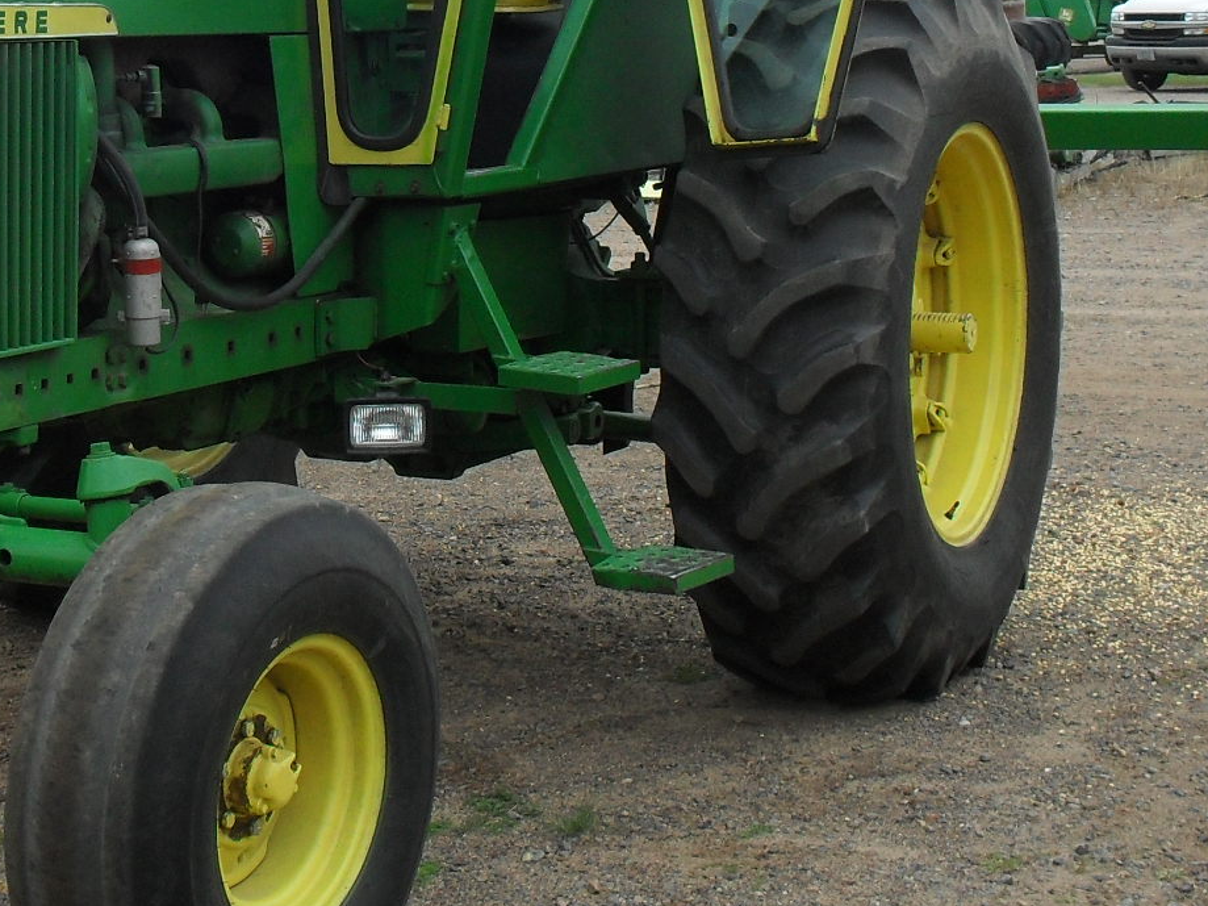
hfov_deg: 24.7
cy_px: 47
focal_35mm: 78
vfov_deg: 18.5
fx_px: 2722
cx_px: 273
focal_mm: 6.3
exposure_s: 1/350
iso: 100
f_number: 3.2
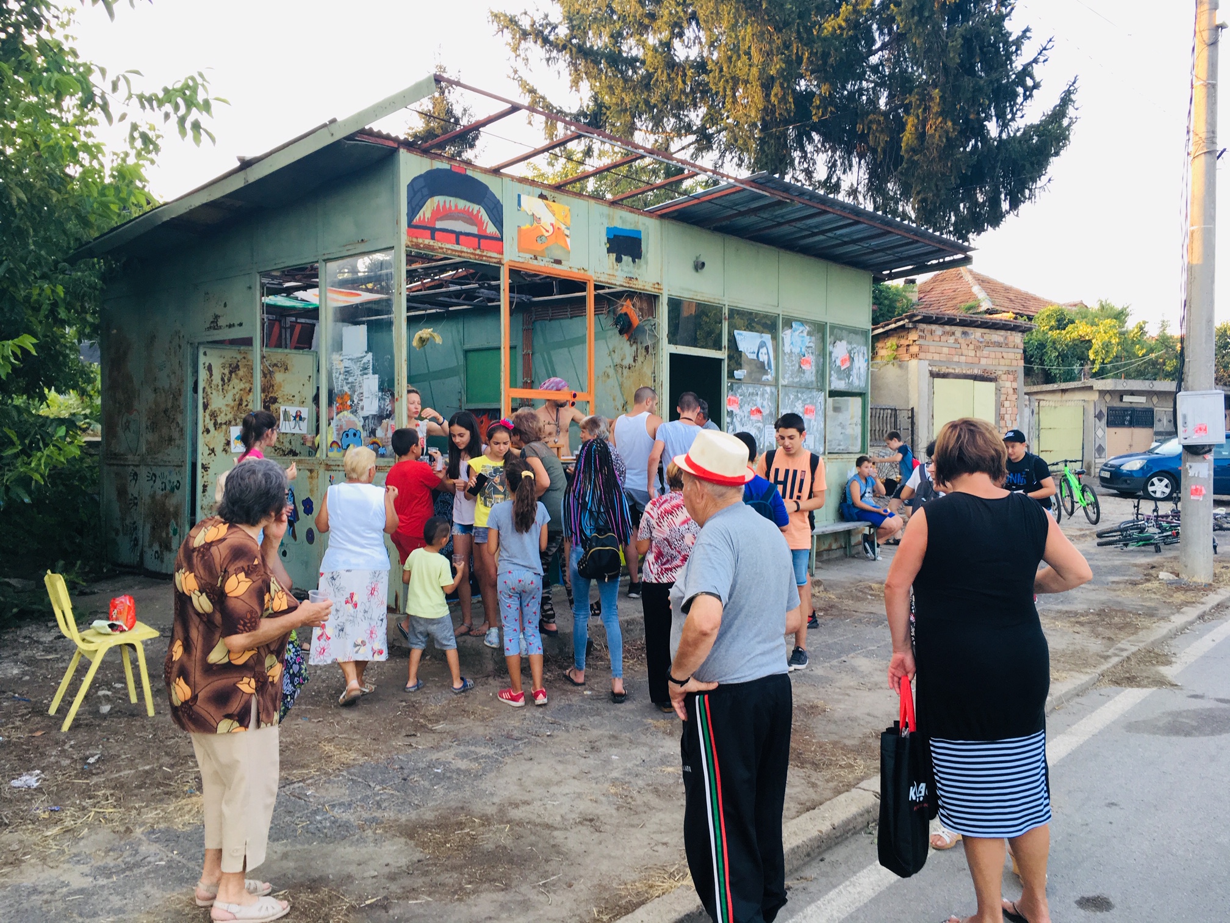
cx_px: 615
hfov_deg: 61.7
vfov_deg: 48.2
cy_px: 462
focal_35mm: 29
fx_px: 1030
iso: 32
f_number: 2.2
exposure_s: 1/100
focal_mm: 4.15
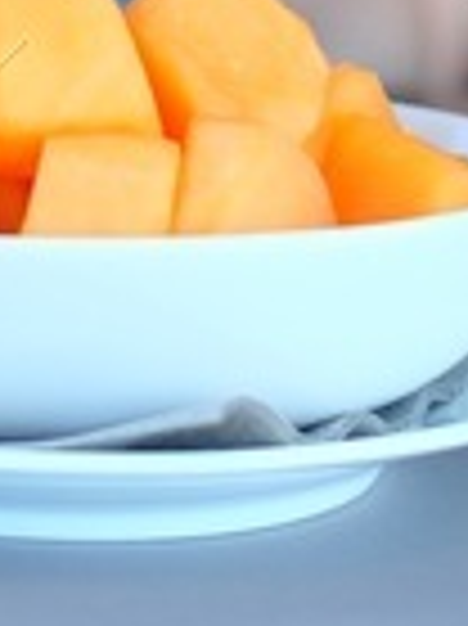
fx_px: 3900
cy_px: -7
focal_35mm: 216
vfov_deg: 9.1
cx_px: -418
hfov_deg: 6.7
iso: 400
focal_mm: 35
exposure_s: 1/250
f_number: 2.8
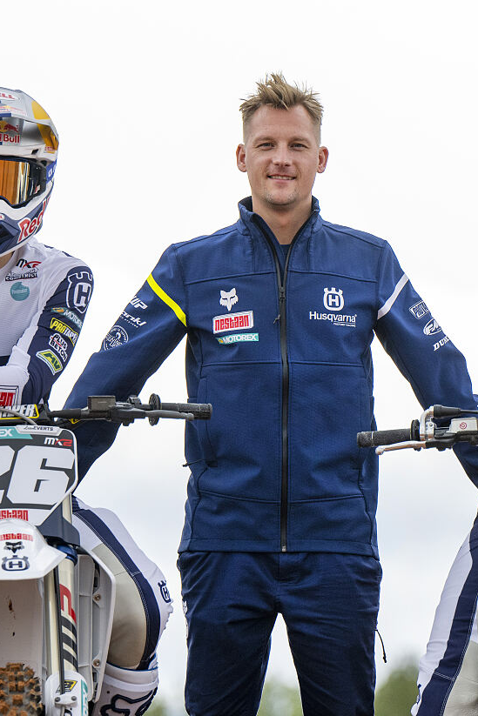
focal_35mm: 301
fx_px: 5992
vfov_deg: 6.8
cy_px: 358
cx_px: 283
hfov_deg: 4.6
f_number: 4.5
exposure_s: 1/400
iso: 400
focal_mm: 200
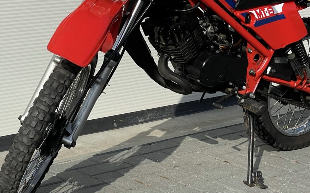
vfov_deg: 13.3
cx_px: 141
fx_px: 828
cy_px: 28
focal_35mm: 98
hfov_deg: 21.2
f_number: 2
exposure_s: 1/2398
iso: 25
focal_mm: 6
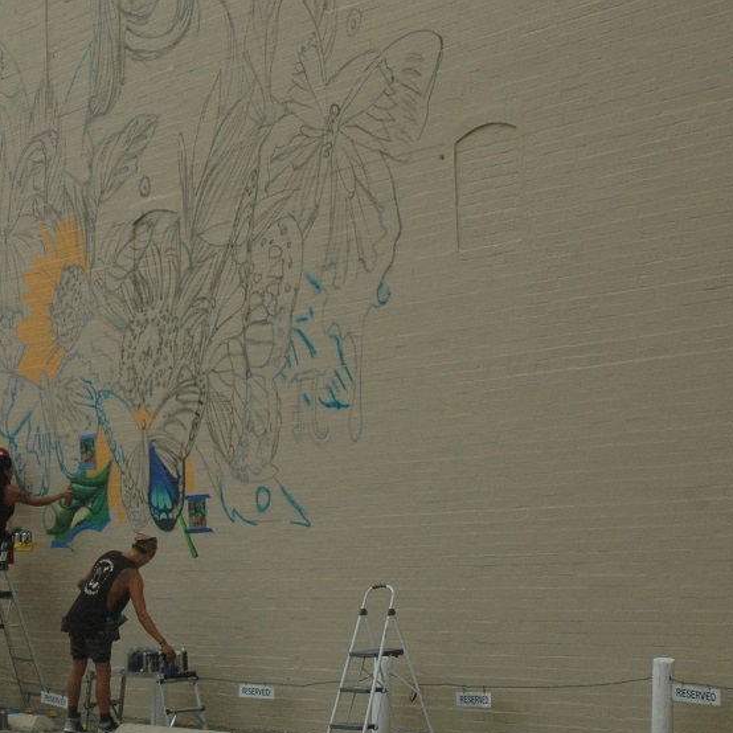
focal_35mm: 97
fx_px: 2322
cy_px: 251
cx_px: 95
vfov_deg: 17.9
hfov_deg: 17.7
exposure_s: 1/640
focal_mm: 35
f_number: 13
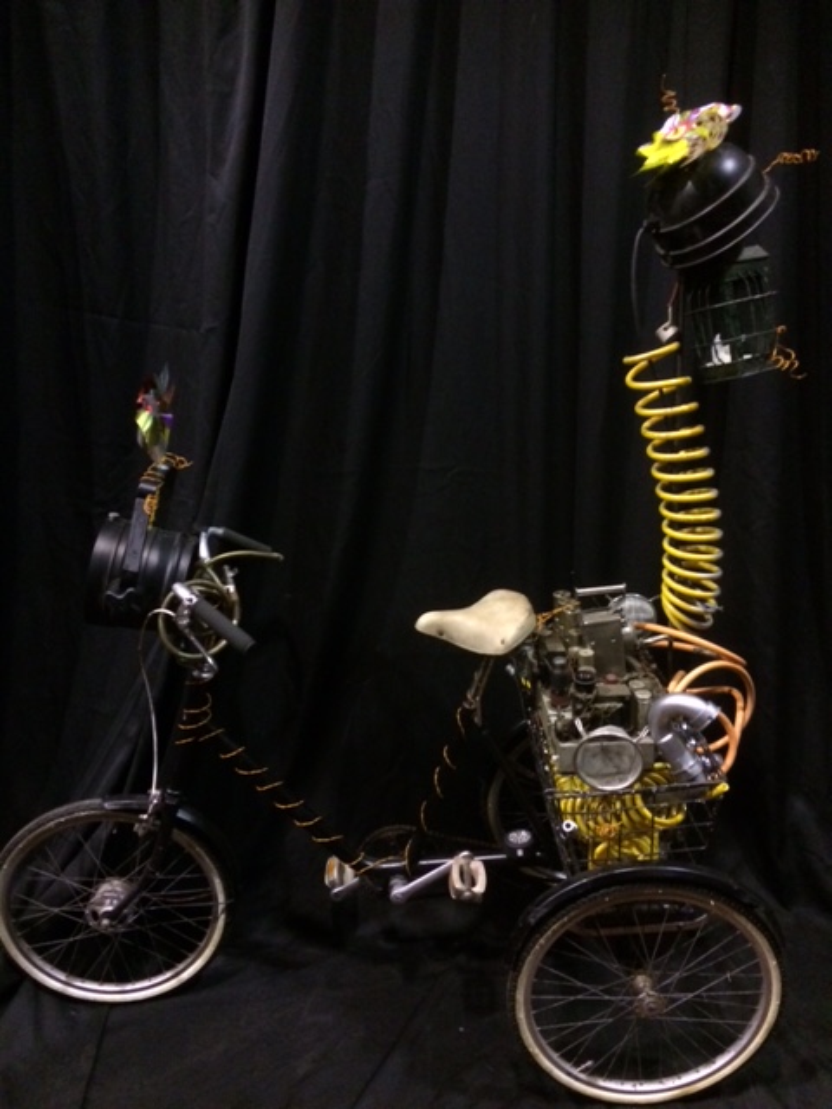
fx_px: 929
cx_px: 416
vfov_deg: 61.7
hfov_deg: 48.2
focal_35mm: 29
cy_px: 554
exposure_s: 1/17
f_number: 2.2
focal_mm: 4.15
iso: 400
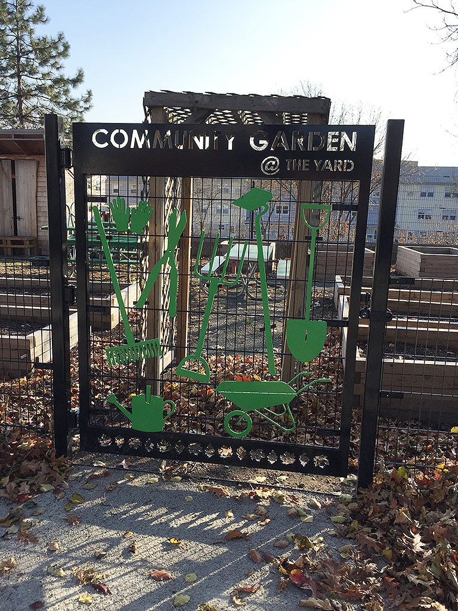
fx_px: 512
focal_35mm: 29
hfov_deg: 48.2
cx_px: 229
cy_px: 306
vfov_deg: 61.7
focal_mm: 4.15
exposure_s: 1/989
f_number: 2.2
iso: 32
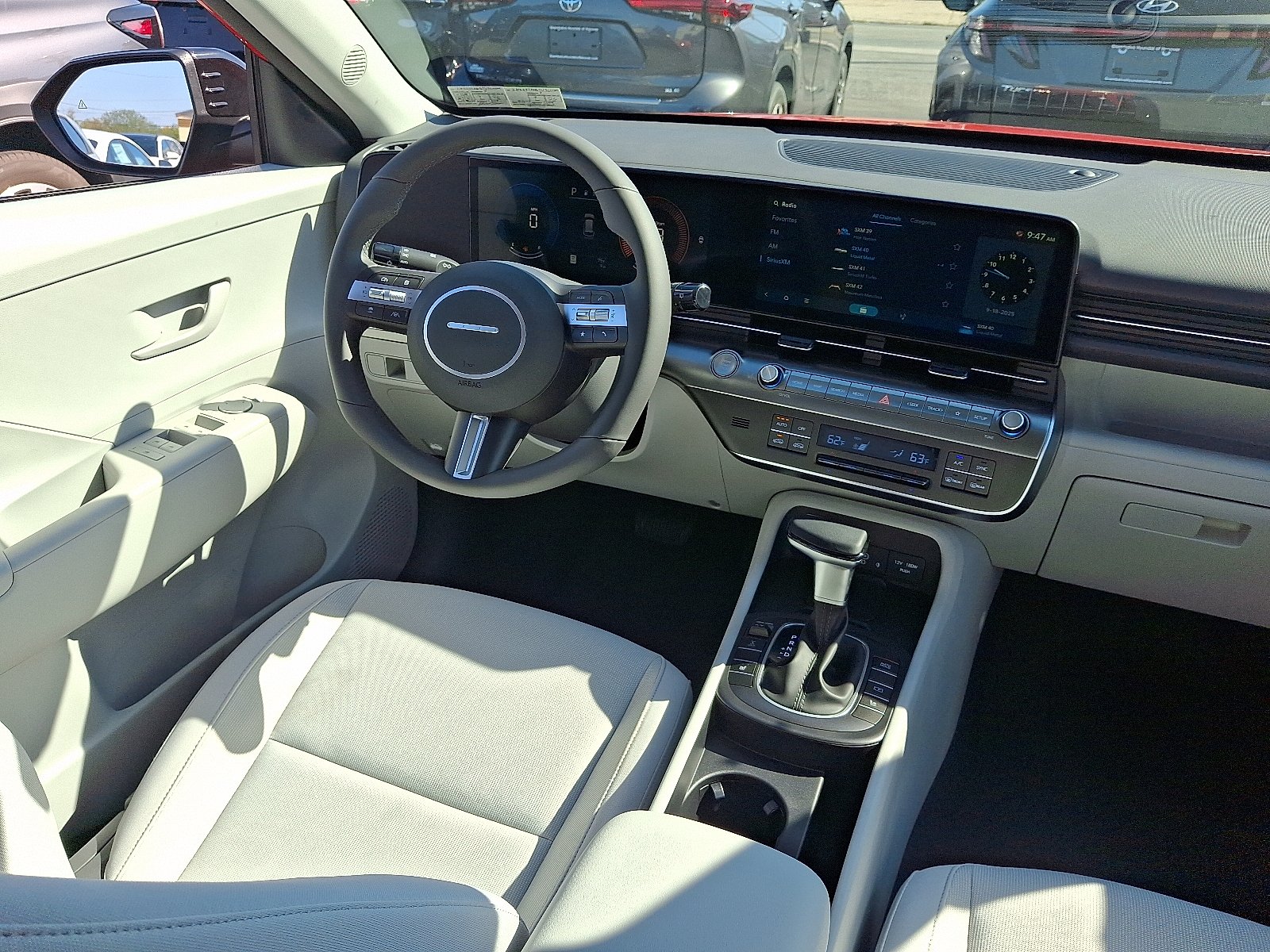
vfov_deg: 54.9
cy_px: 476
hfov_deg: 69.4
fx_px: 917
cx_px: 635
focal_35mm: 25
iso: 25
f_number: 1.8
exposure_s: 1/526
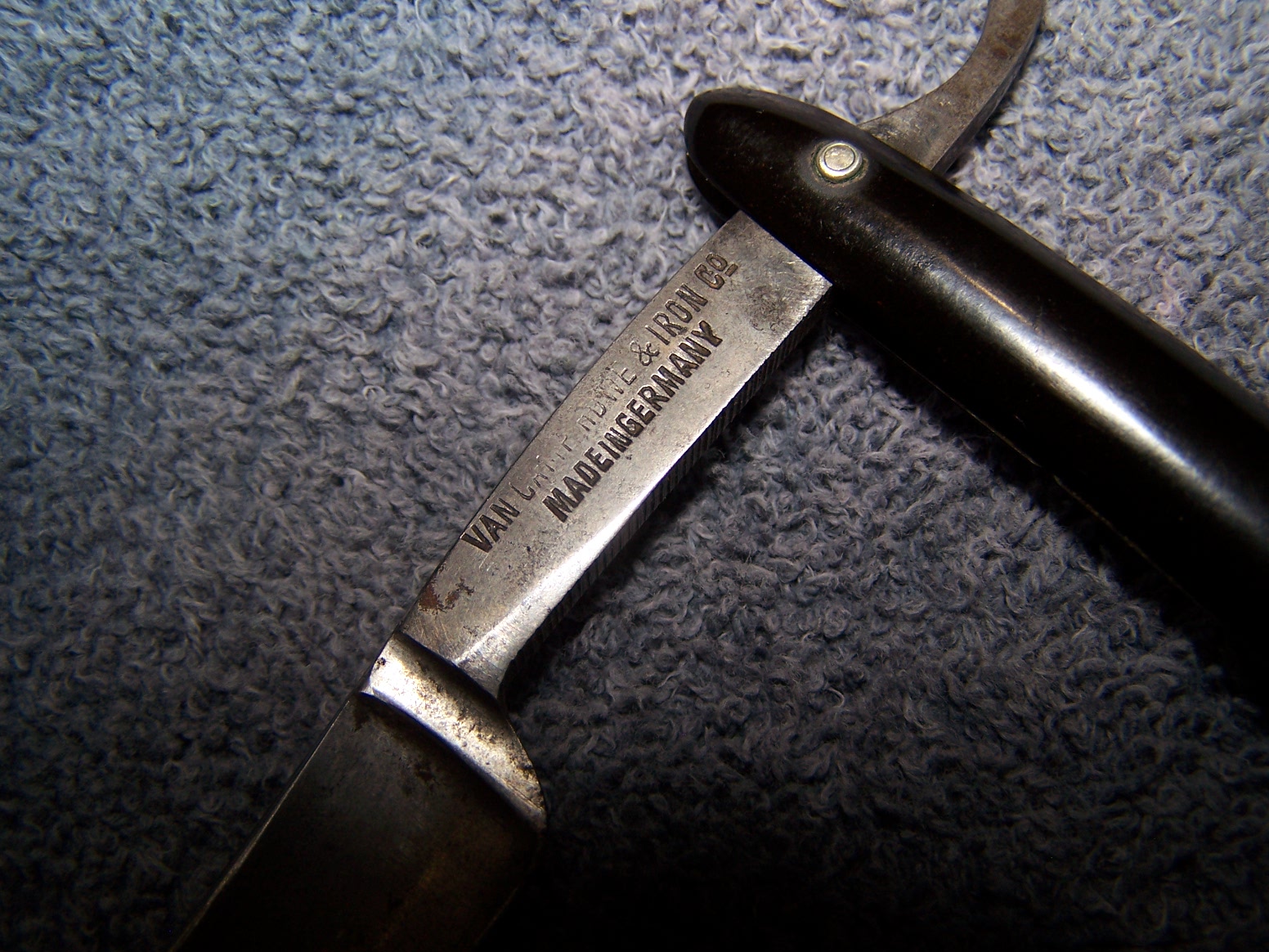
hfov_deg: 49.0
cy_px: 476
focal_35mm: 38
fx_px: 1393
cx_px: 634
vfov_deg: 37.7
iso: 80
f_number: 2.8
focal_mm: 6.3
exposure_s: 1/60
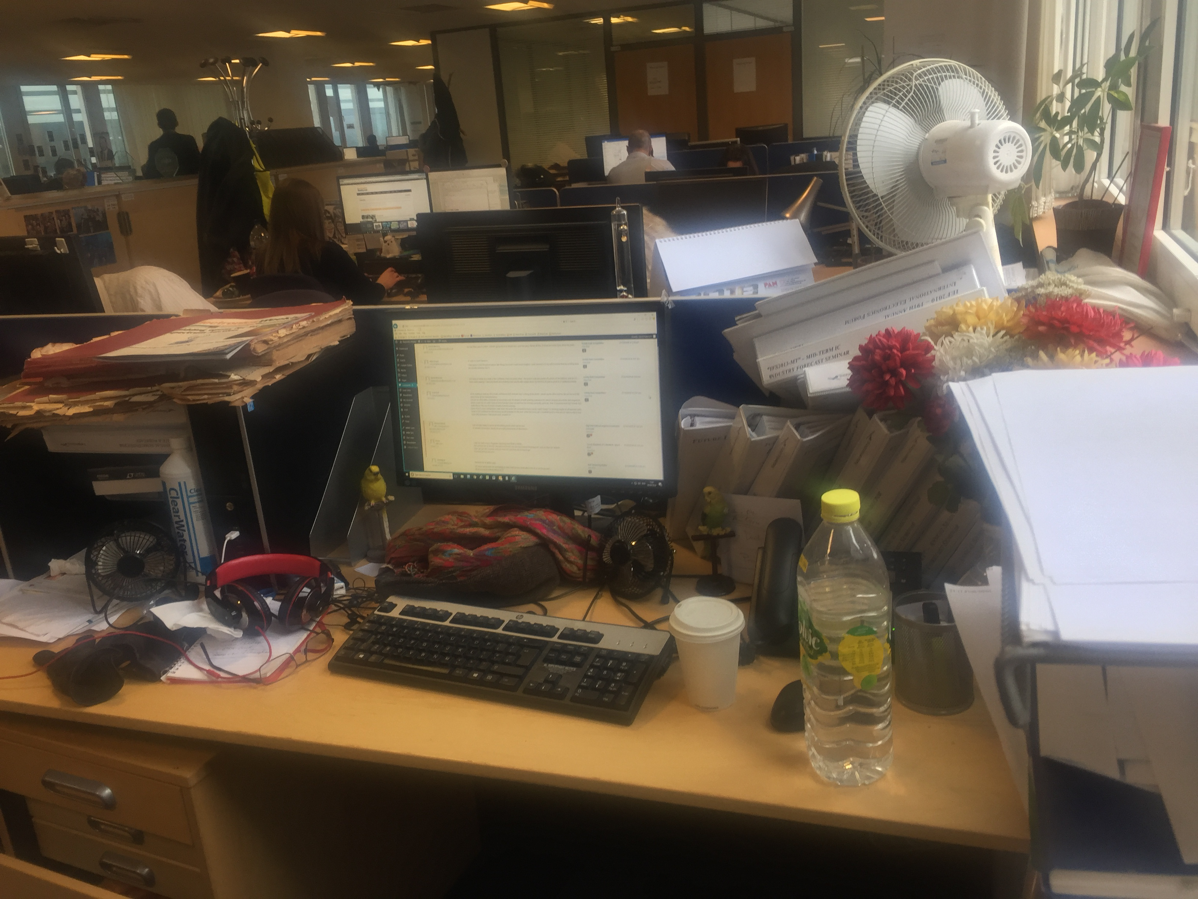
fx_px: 1004
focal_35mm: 29
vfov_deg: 48.2
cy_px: 450
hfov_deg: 61.7
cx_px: 599
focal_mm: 4.15
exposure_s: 1/50
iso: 40
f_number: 2.2
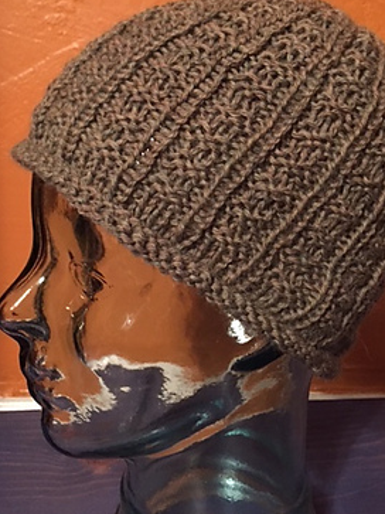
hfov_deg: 35.9
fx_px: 594
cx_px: 212
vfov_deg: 46.2
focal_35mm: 40
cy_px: 176
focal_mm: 4.15
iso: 500
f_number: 2.2
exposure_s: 1/15
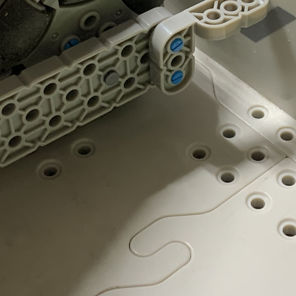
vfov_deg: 19.0
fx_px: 871
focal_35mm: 90
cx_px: 160
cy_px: 43
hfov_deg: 19.3
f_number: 1.8
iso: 100
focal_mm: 4.25
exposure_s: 1/60
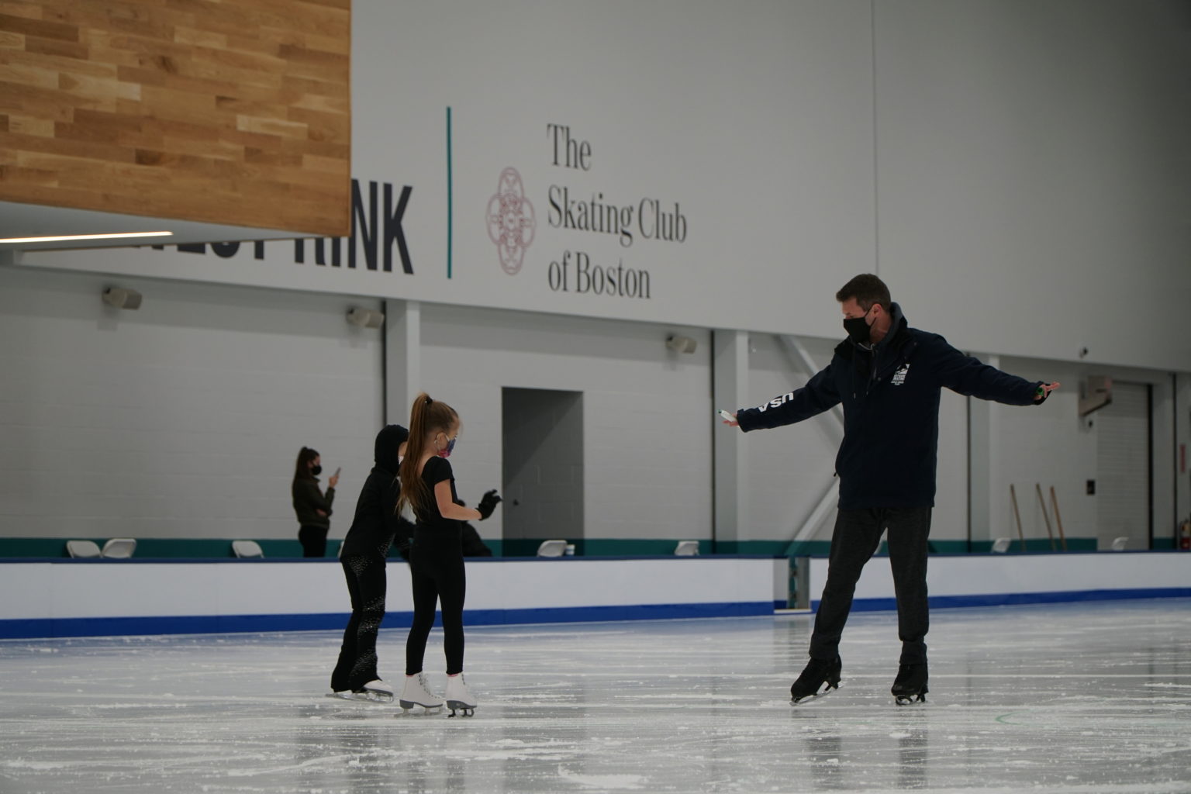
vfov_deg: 10.8
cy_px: 397
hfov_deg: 16.1
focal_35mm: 128
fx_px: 4218
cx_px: 596
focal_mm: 85
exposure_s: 1/160
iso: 400
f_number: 4
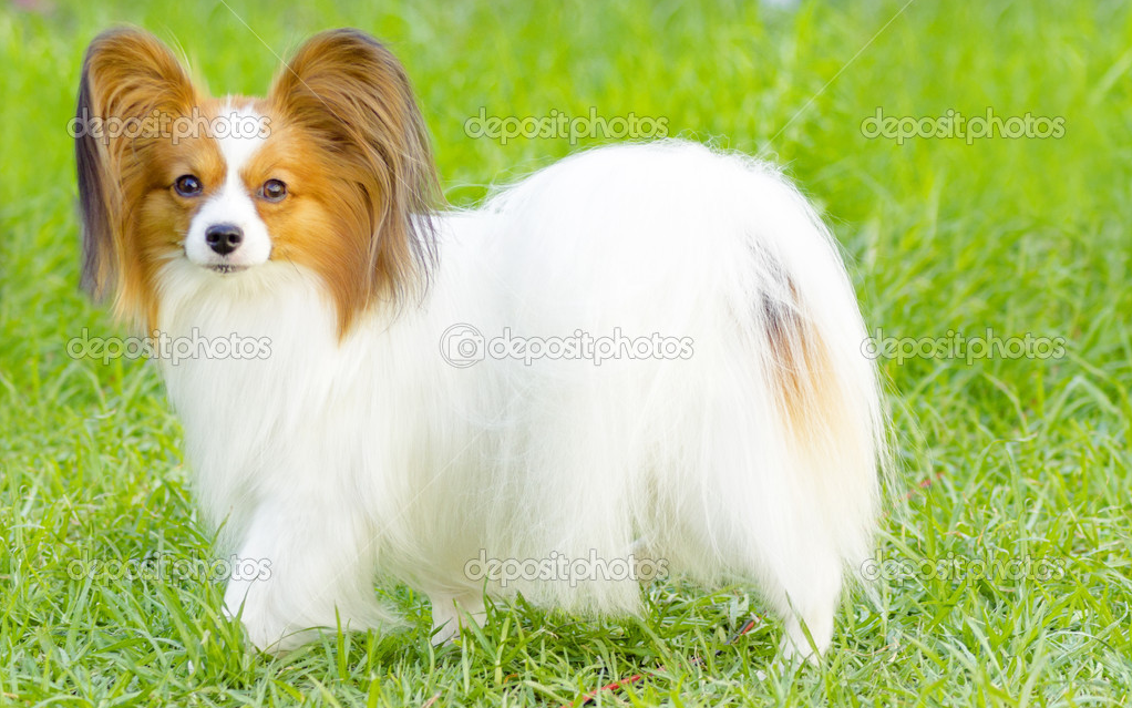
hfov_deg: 13.0
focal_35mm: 161
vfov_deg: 8.2
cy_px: 347
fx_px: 4952
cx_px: 566
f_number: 5
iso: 200
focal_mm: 105
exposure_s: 1/800
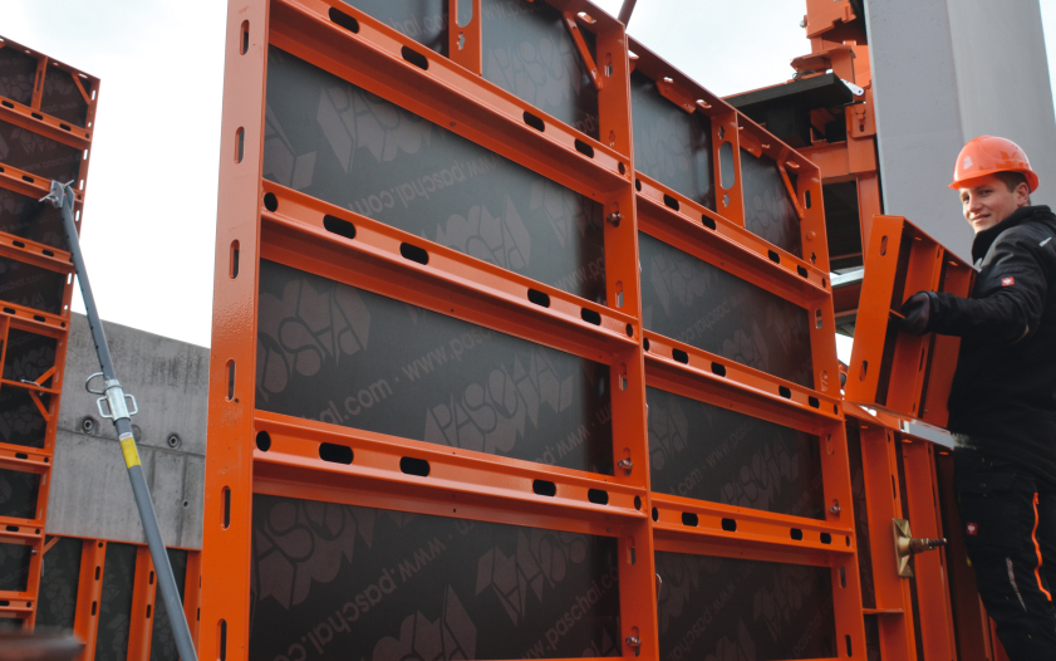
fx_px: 1316
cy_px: 257
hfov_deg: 43.7
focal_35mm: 46
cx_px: 569
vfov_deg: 28.1
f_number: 6.7
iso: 200
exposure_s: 1/180
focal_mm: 21
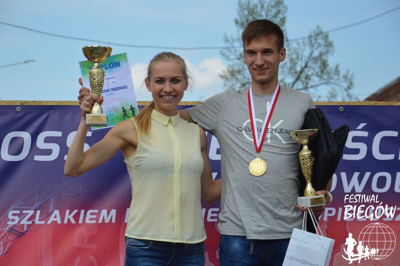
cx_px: 199
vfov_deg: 12.1
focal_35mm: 114
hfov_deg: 18.0
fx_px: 1261
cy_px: 133
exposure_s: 1/1600
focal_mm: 75
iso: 400
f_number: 6.3
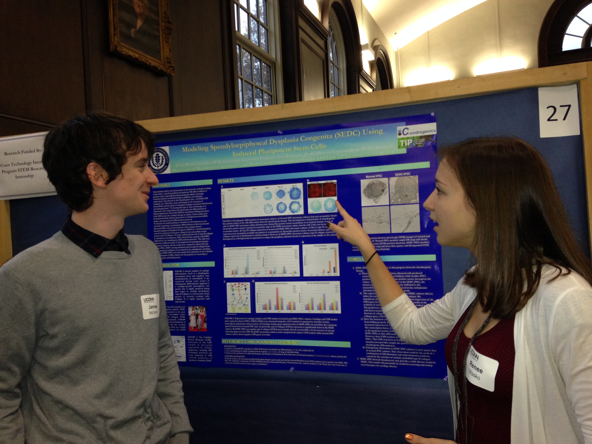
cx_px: 296
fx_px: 564
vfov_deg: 42.9
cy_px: 222
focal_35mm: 33
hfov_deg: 55.4
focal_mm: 4.12
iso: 160
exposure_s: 1/17
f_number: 2.4
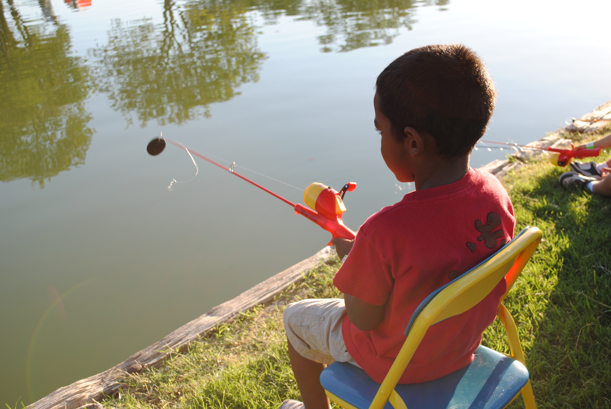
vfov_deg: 30.9
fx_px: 739
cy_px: 204
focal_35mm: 44
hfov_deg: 44.9
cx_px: 306
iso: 110
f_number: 5.6
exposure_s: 1/125
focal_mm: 29
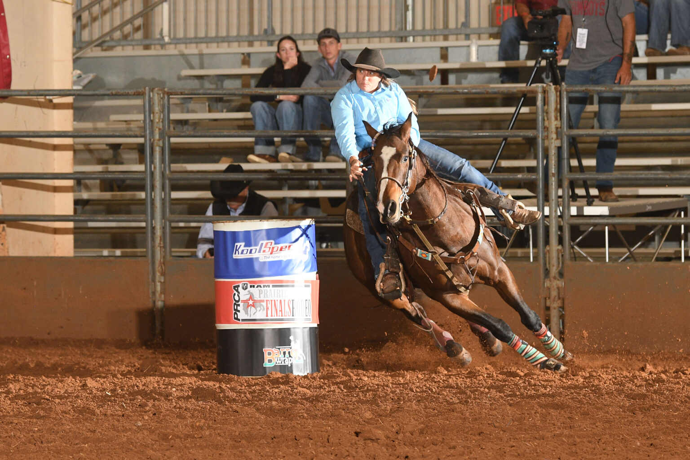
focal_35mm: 260
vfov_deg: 5.3
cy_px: 230
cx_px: 345
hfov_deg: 7.9
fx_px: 4983
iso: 640
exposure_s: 1/250
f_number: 4.5
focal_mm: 130
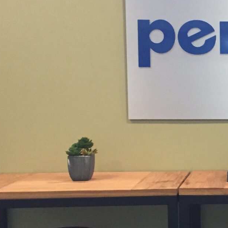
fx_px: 633
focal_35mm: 85
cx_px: 290
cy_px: 134
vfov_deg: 20.4
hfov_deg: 19.0
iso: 250
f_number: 2.2
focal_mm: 4.15
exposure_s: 1/20
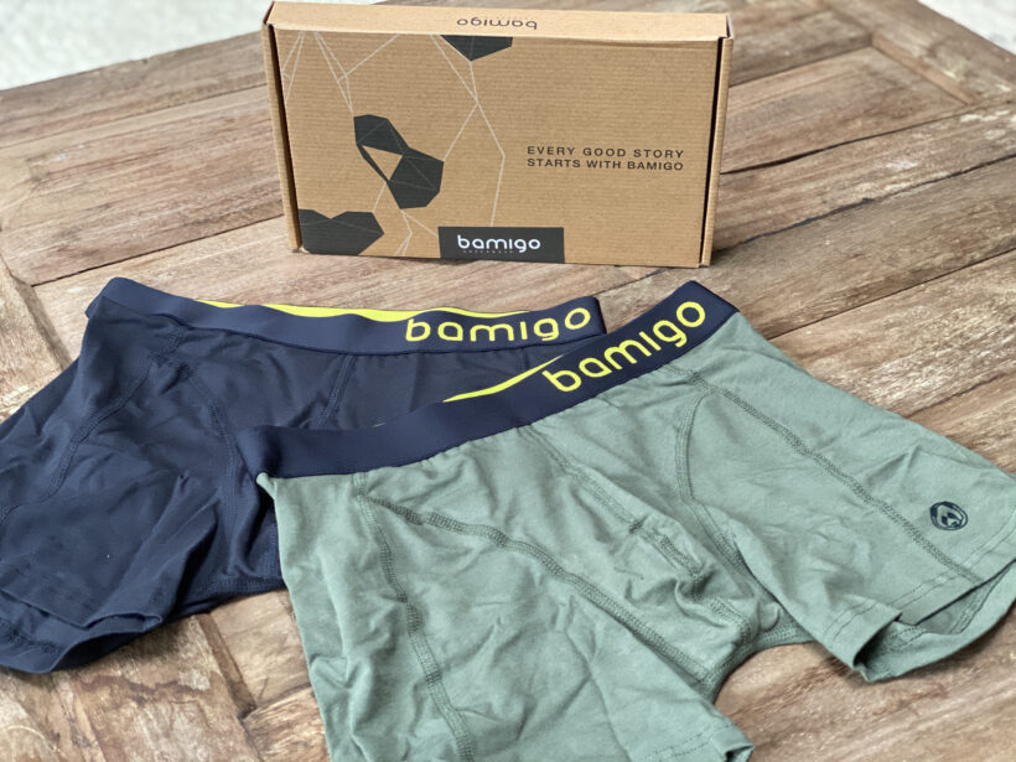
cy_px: 381
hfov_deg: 36.8
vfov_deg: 28.0
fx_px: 1526
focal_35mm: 52
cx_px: 508
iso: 250
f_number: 2
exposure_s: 1/81
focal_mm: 6
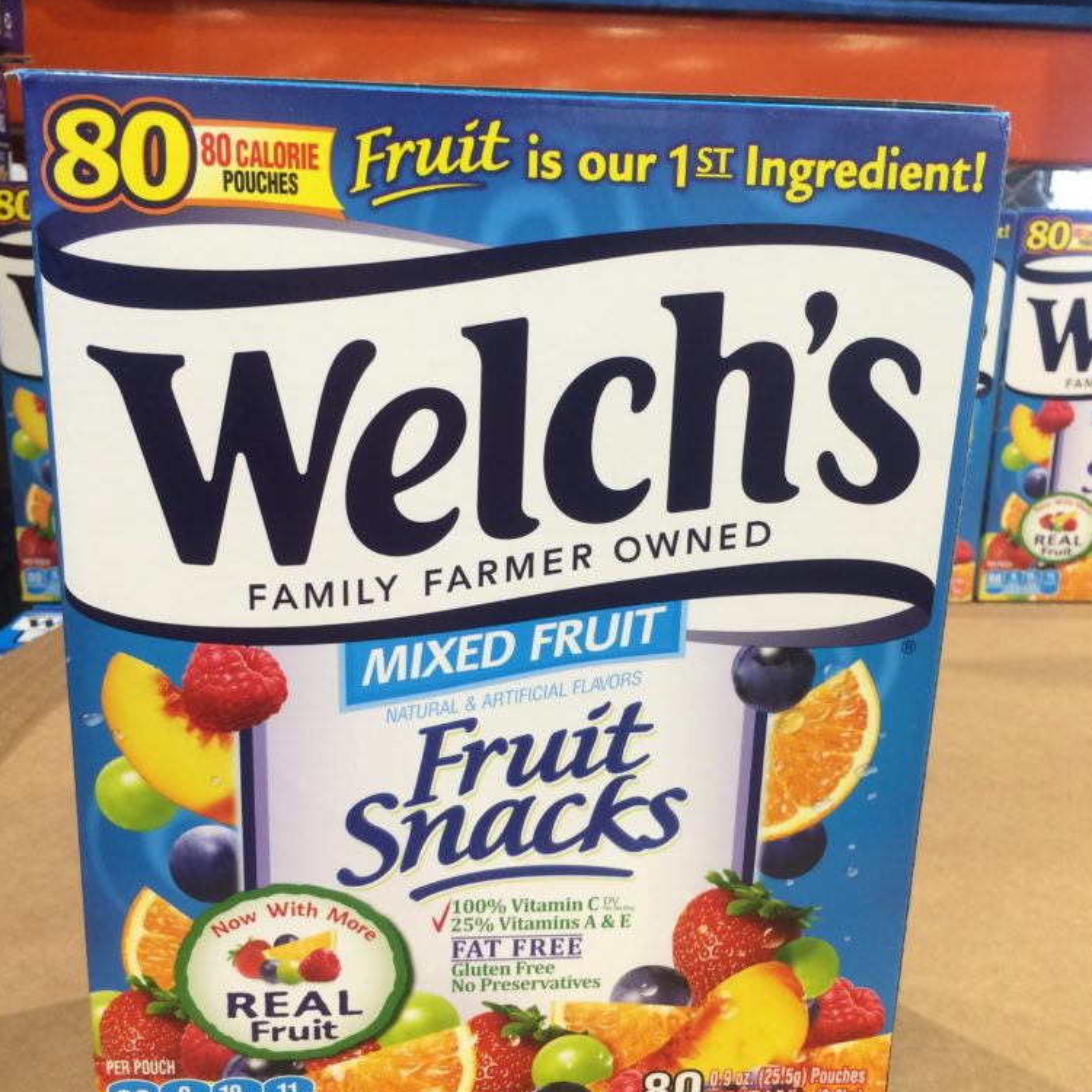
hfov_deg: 47.2
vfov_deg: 47.1
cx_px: 555
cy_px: 612
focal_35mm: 35
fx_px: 1249
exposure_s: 1/30
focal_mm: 4.15
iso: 64
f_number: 2.2
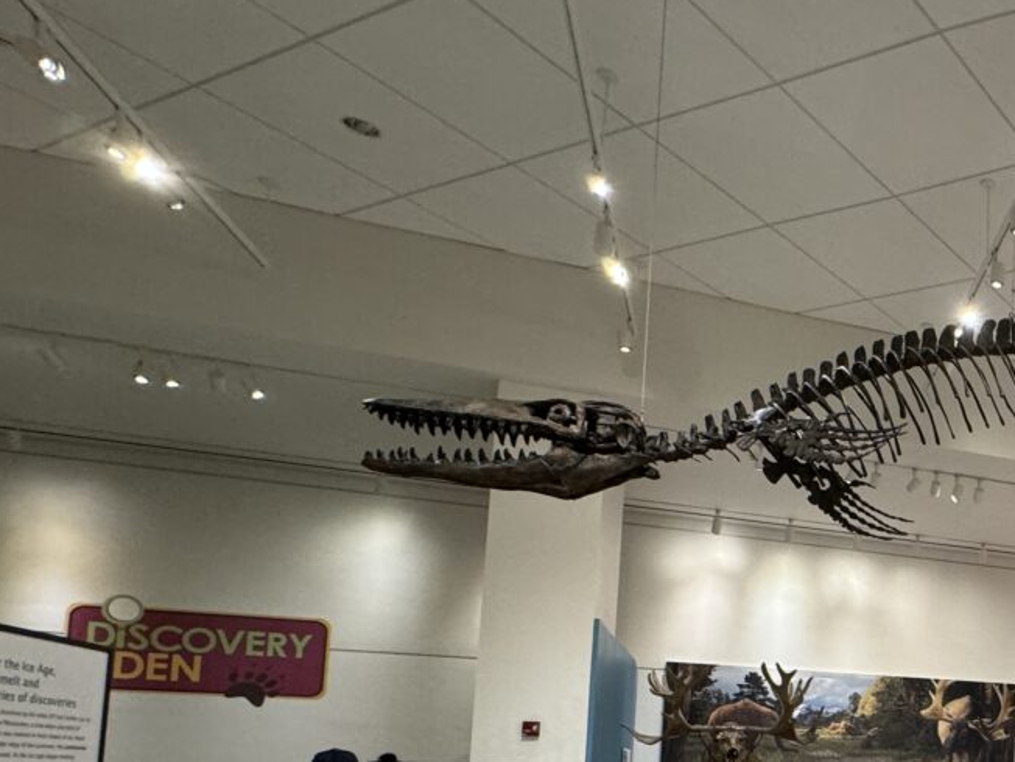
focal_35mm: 33
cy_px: 715
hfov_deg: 40.7
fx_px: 968
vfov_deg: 39.2
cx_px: 1189
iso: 250
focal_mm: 2.22
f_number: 2.2
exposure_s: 1/60
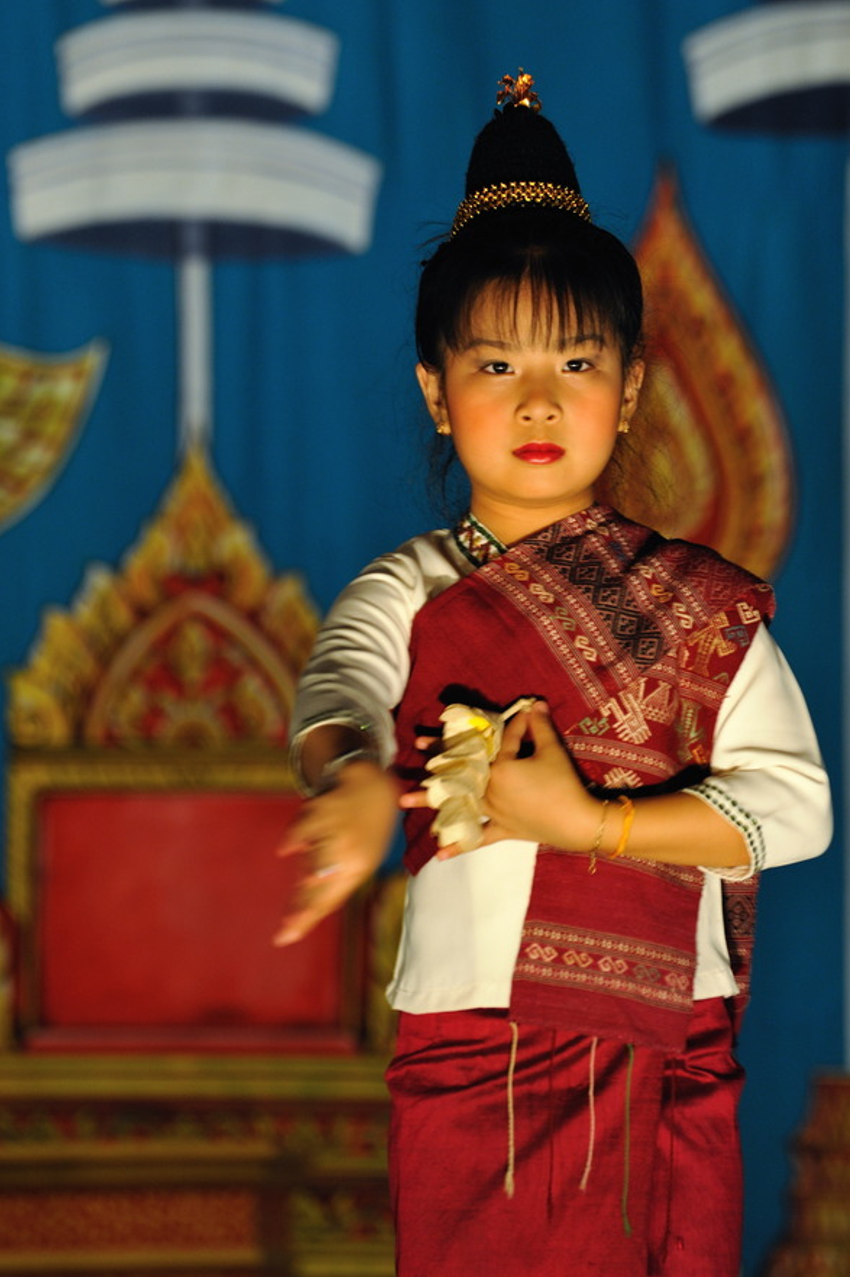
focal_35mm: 272
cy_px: 604
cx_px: 468
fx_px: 9644
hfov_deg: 5.0
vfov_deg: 7.6
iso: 1000
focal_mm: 240
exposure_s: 1/40
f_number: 6.3
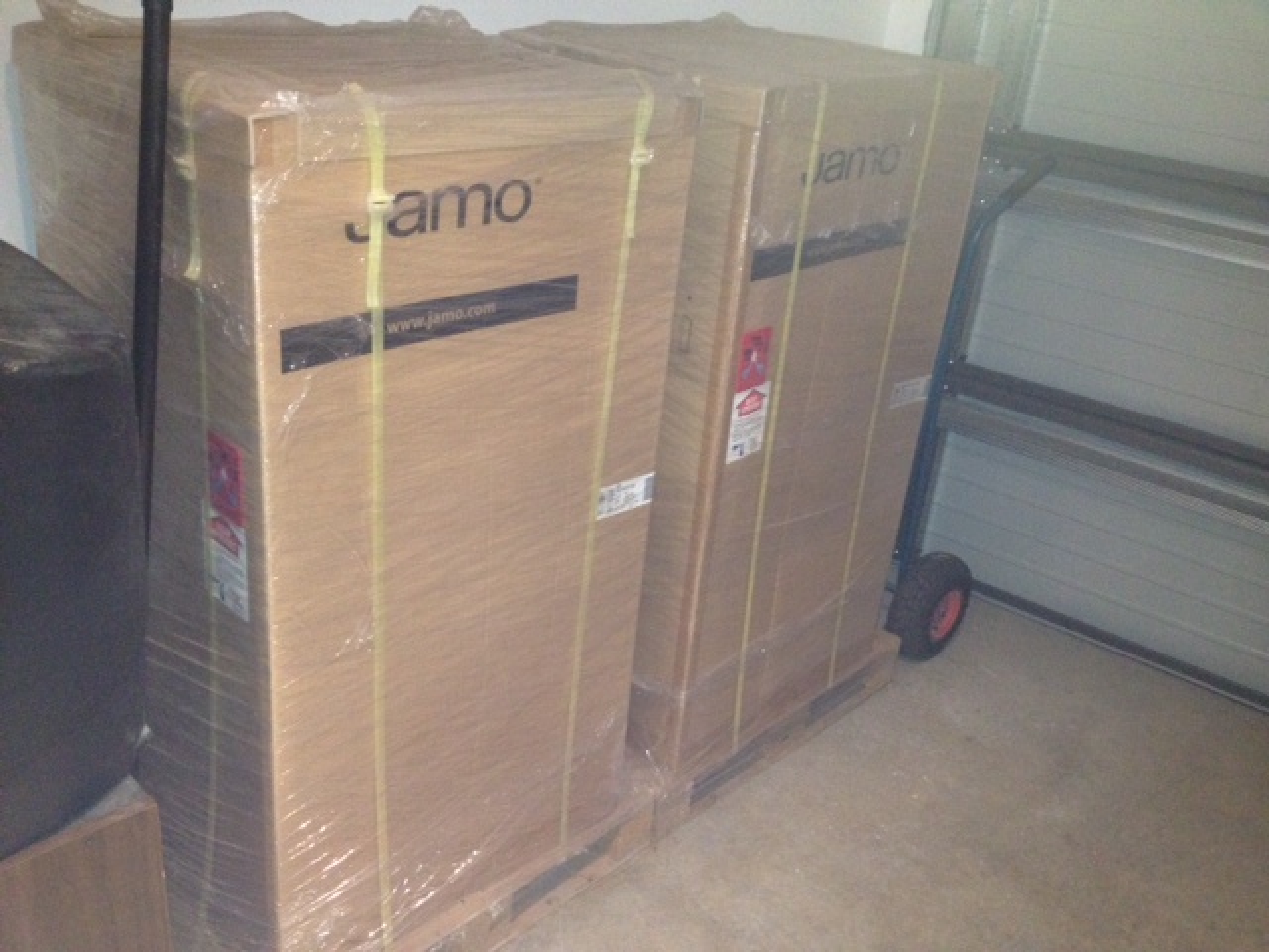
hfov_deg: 52.6
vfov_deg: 40.7
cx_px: 634
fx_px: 1283
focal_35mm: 35
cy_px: 476
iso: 320
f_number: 2.4
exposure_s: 1/16
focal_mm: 4.28
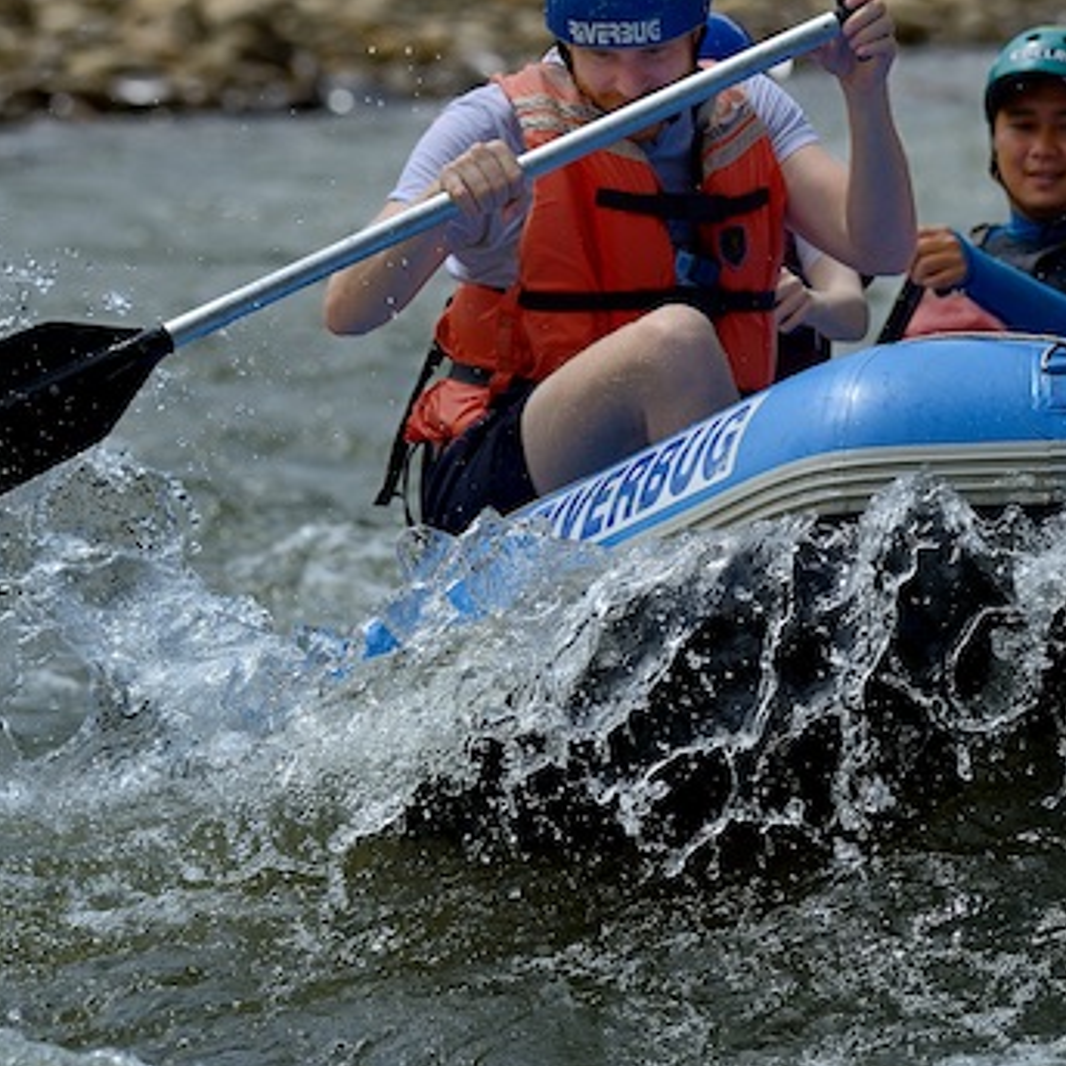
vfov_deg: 3.0
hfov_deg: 3.0
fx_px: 20626
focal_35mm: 592
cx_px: 830
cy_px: 502
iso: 500
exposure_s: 1/5000
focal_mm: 300
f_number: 5.6
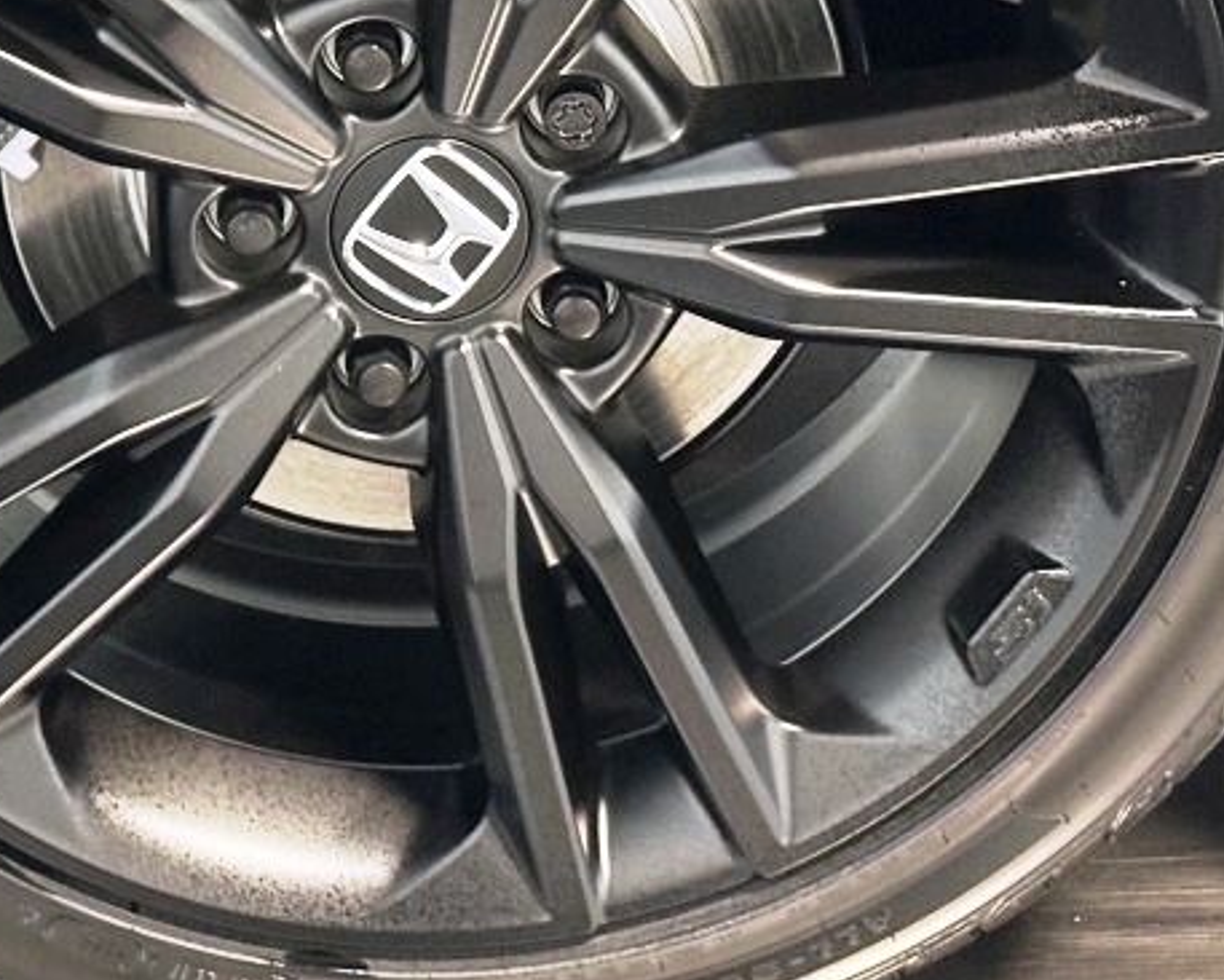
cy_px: 236
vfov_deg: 14.6
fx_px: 3805
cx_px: 346
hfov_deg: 18.2
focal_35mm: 105
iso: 640
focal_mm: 6.86
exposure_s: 1/20
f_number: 1.78
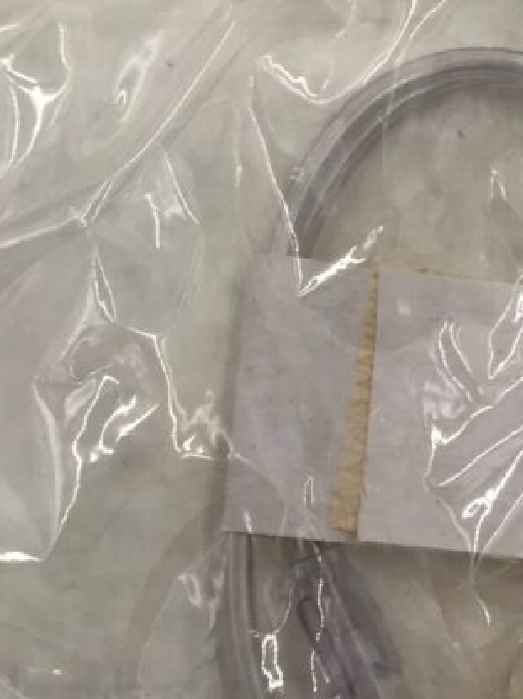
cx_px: 387
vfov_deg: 21.8
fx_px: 1814
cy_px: 407
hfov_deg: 16.3
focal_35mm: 90
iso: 25
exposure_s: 1/60
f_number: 1.8
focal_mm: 3.99
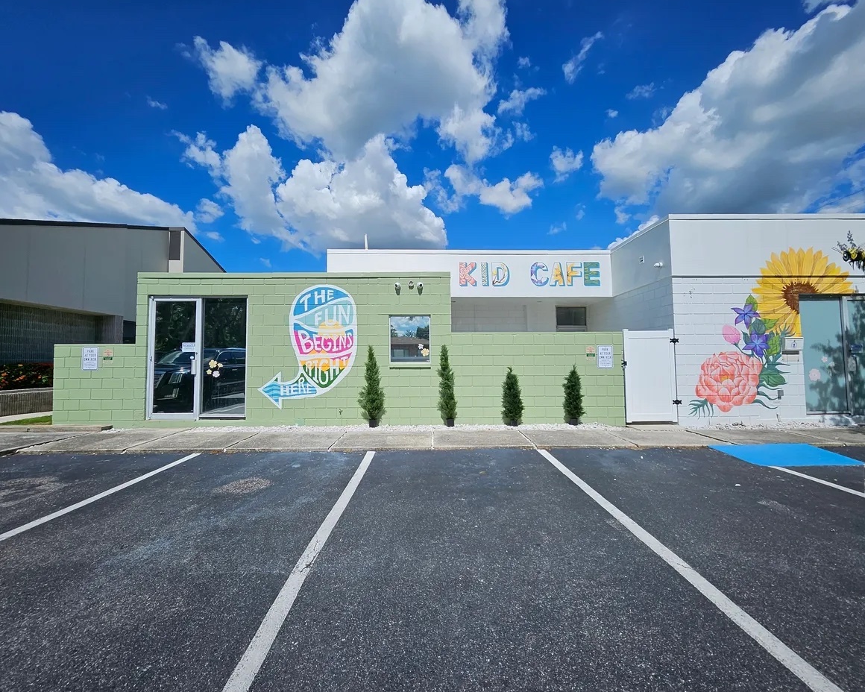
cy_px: 340
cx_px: 441
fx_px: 358
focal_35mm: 14
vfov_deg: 88.0
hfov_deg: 100.7
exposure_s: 1/2604
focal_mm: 1.74
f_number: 2.2
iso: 32
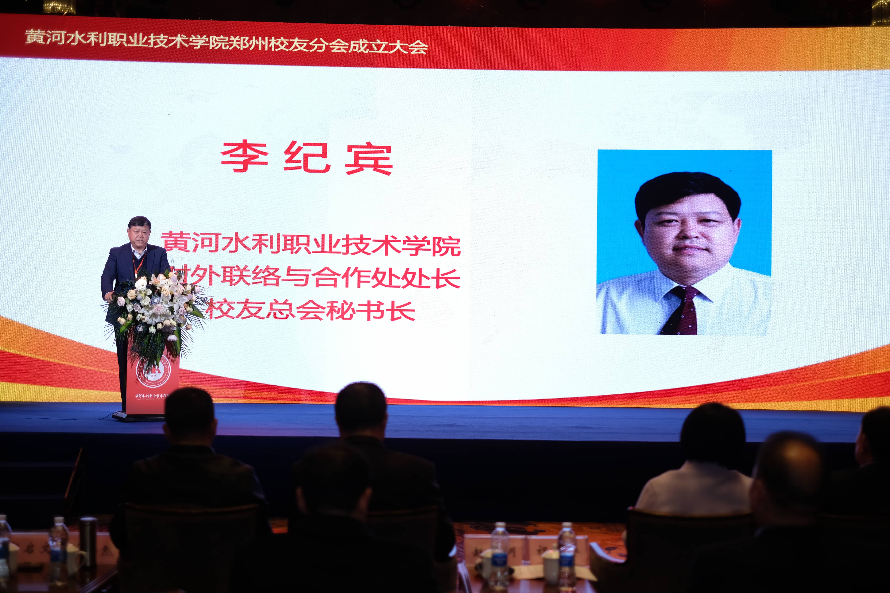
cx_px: 445
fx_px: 1310
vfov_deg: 25.5
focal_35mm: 53
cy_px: 296
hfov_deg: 37.5
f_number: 1.6
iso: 100
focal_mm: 35
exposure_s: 1/200
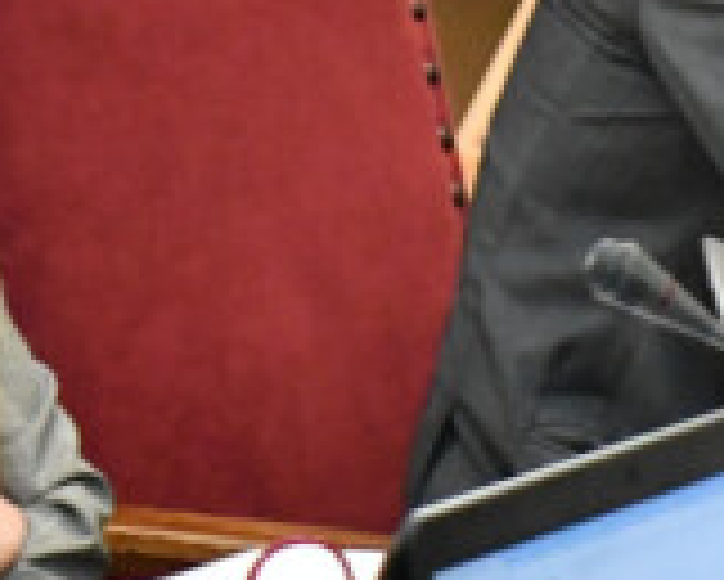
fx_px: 8233
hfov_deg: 5.0
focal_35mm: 384
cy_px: 315
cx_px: 1165
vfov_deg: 4.0
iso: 4000
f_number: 4.5
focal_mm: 50
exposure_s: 1/250
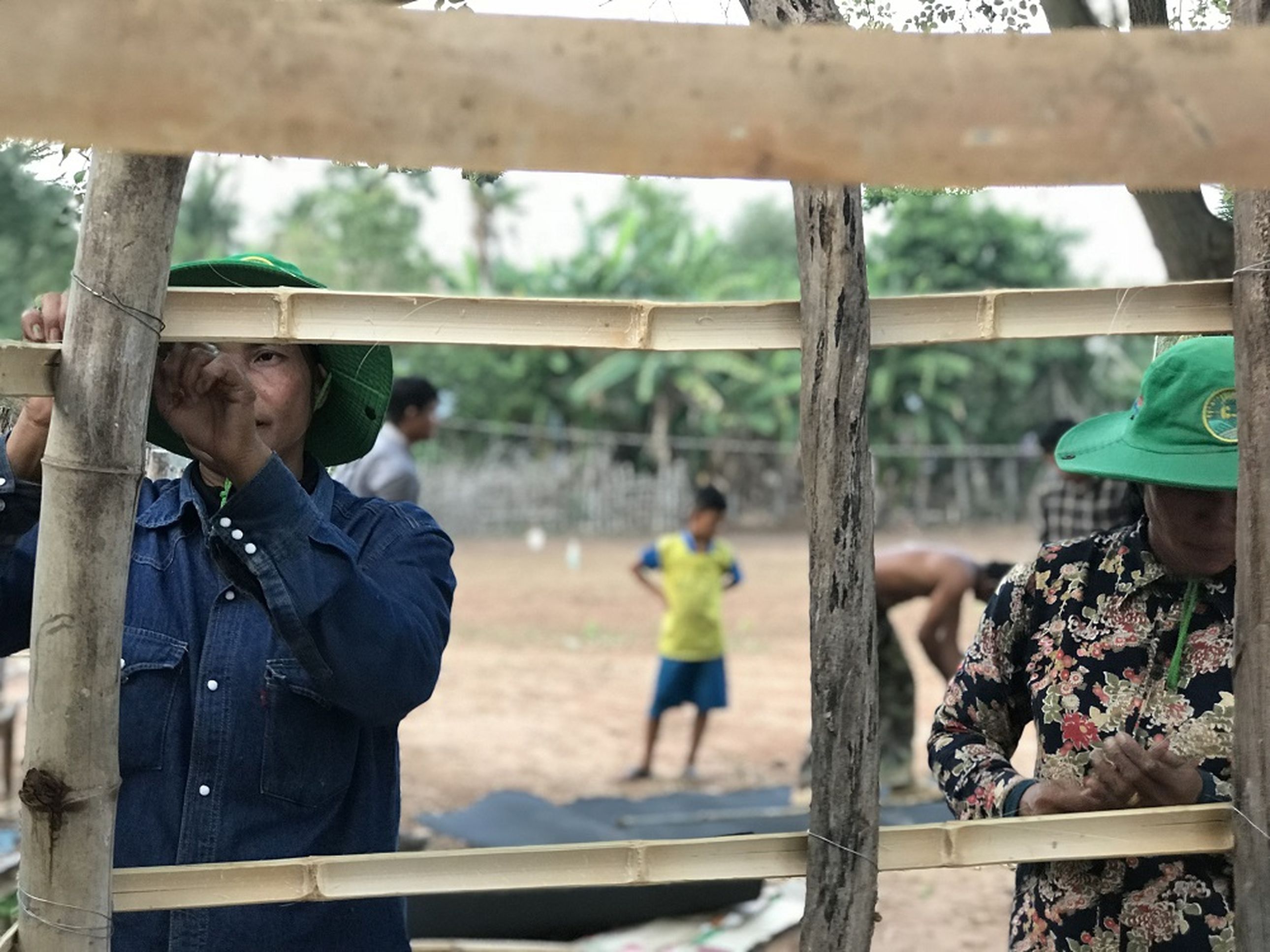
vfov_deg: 25.7
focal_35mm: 57
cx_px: 635
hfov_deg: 33.8
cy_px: 476
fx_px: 2091
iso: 100
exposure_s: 1/50
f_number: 2.8
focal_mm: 6.6
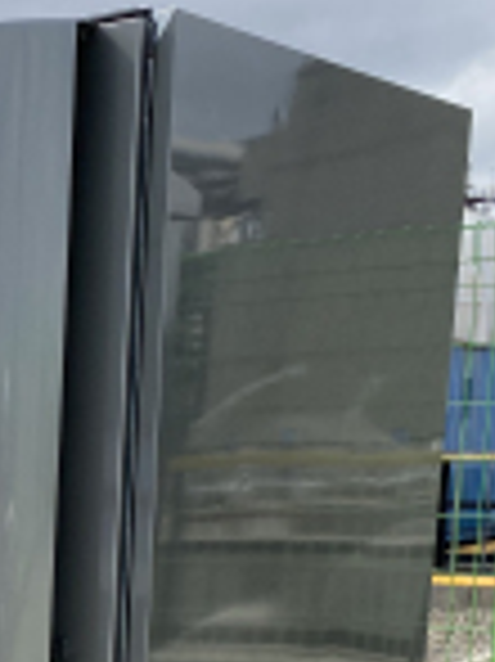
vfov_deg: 22.0
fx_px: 1623
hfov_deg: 14.7
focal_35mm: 85
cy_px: 689
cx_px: -459
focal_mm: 4.25
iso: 32
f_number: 1.8
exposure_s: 1/3610
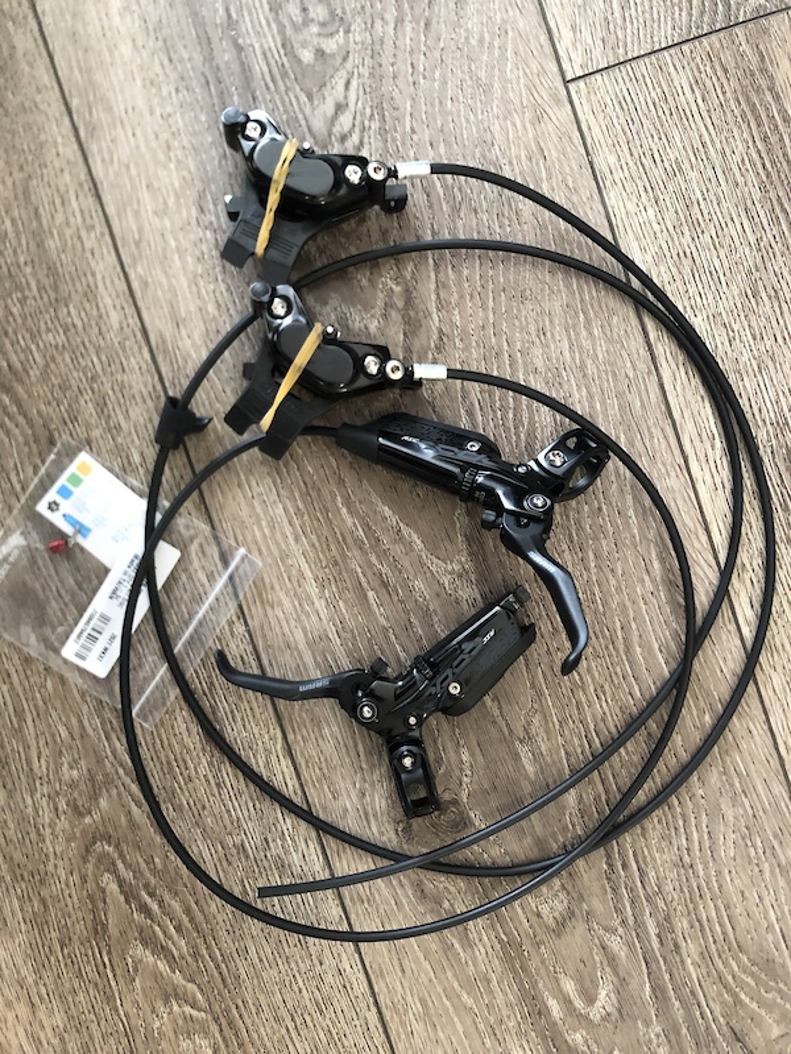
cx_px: 396
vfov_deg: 63.4
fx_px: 853
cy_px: 527
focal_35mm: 28
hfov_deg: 49.7
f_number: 1.8
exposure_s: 1/15
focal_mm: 3.99
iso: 100
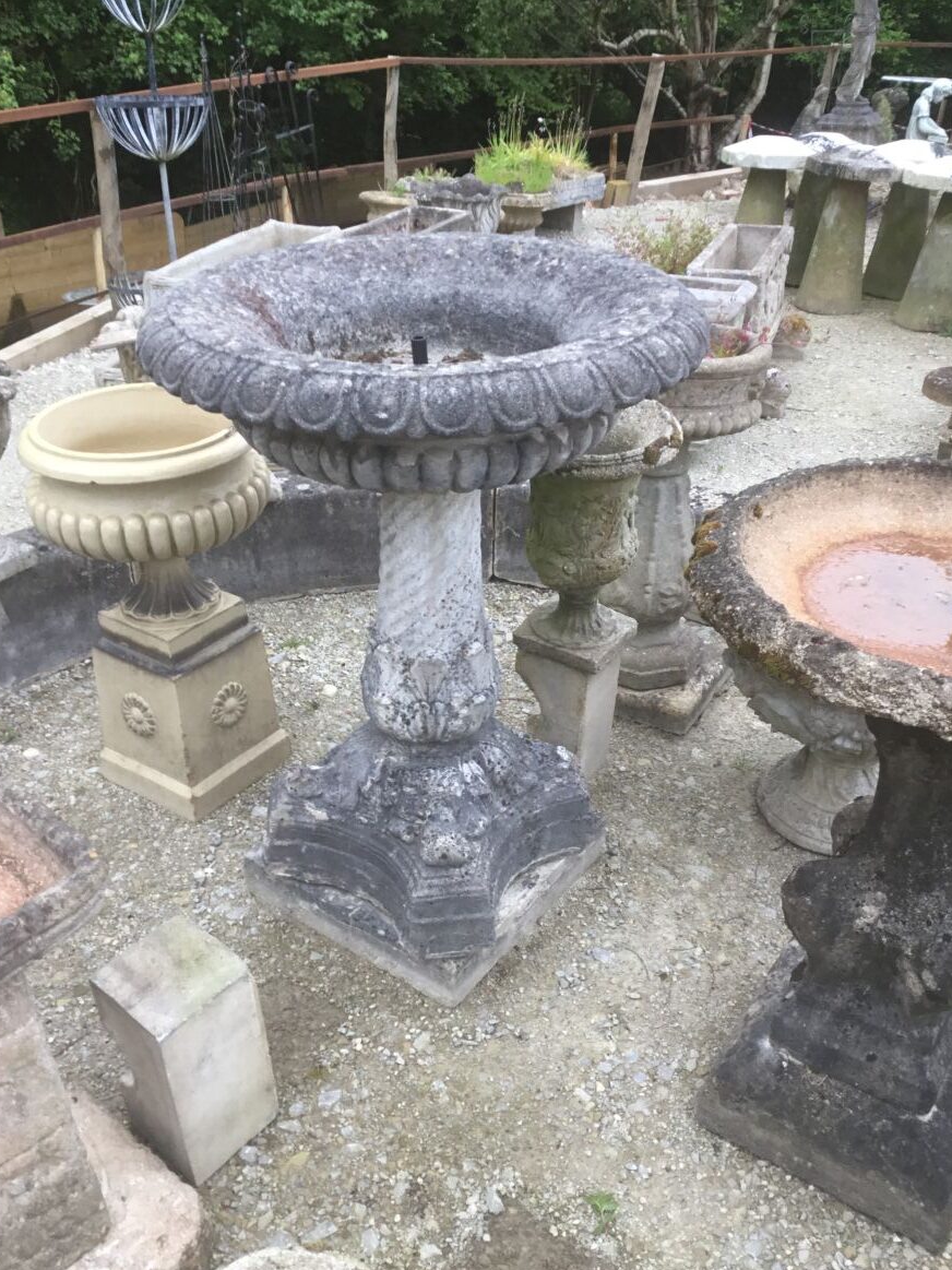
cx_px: 476
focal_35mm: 32
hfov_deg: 44.2
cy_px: 637
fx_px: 1174
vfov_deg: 56.8
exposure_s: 1/100
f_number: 2.4
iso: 40
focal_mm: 3.3
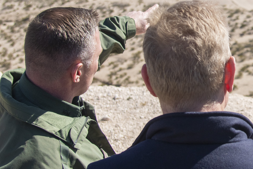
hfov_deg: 24.2
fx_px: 555
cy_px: 51
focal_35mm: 79
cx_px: 270
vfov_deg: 17.2
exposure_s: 1/2000
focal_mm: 28
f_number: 4
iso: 160
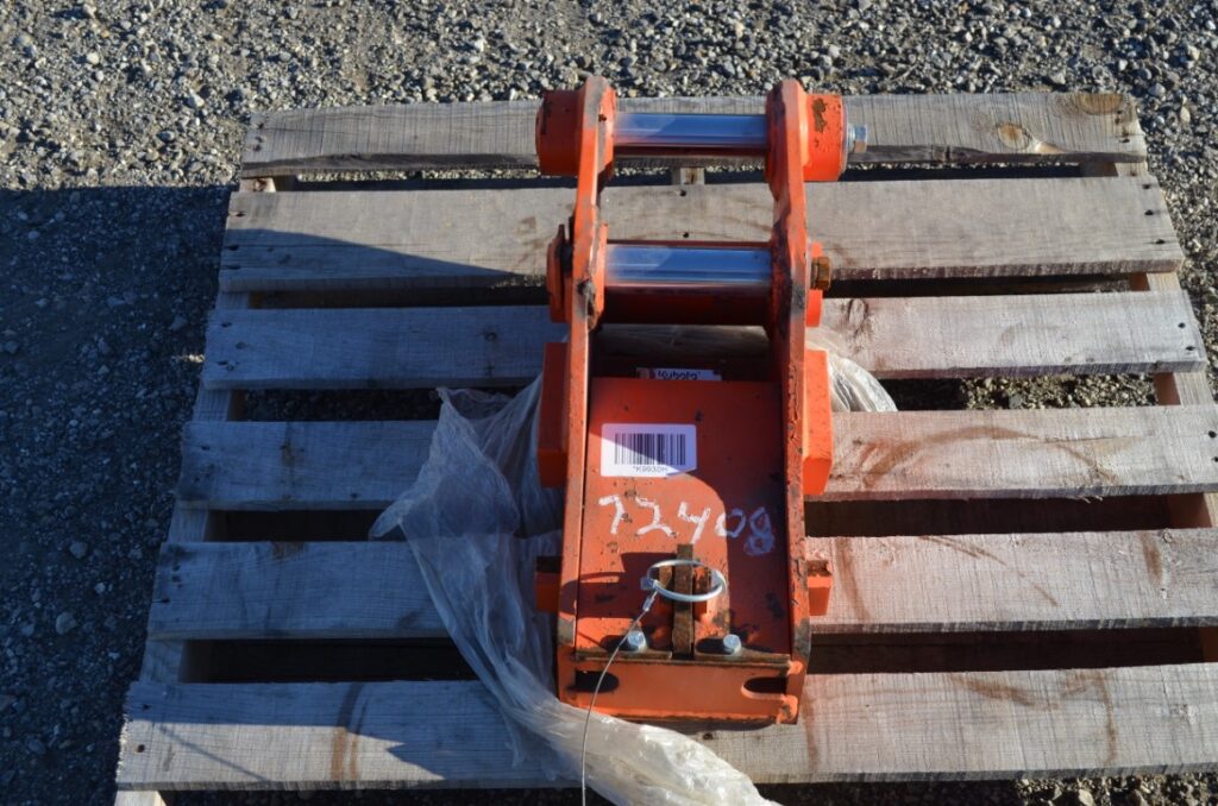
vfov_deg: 27.9
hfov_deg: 41.2
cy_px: 403
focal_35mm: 48
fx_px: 1620
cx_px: 609
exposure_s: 1/250
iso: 160
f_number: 8
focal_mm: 32
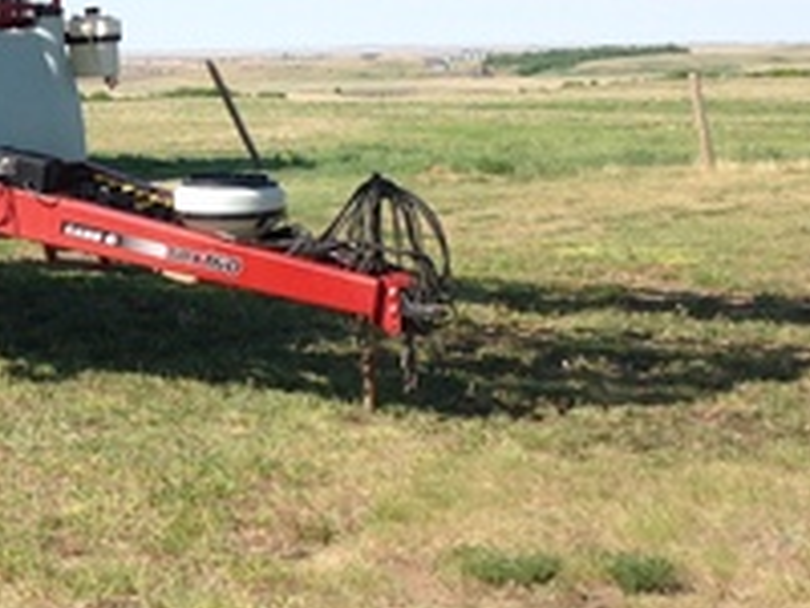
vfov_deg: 15.4
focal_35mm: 95
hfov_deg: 20.0
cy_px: 41
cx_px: -12
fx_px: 2223
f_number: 2.4
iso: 50
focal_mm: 4.28
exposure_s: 1/1439
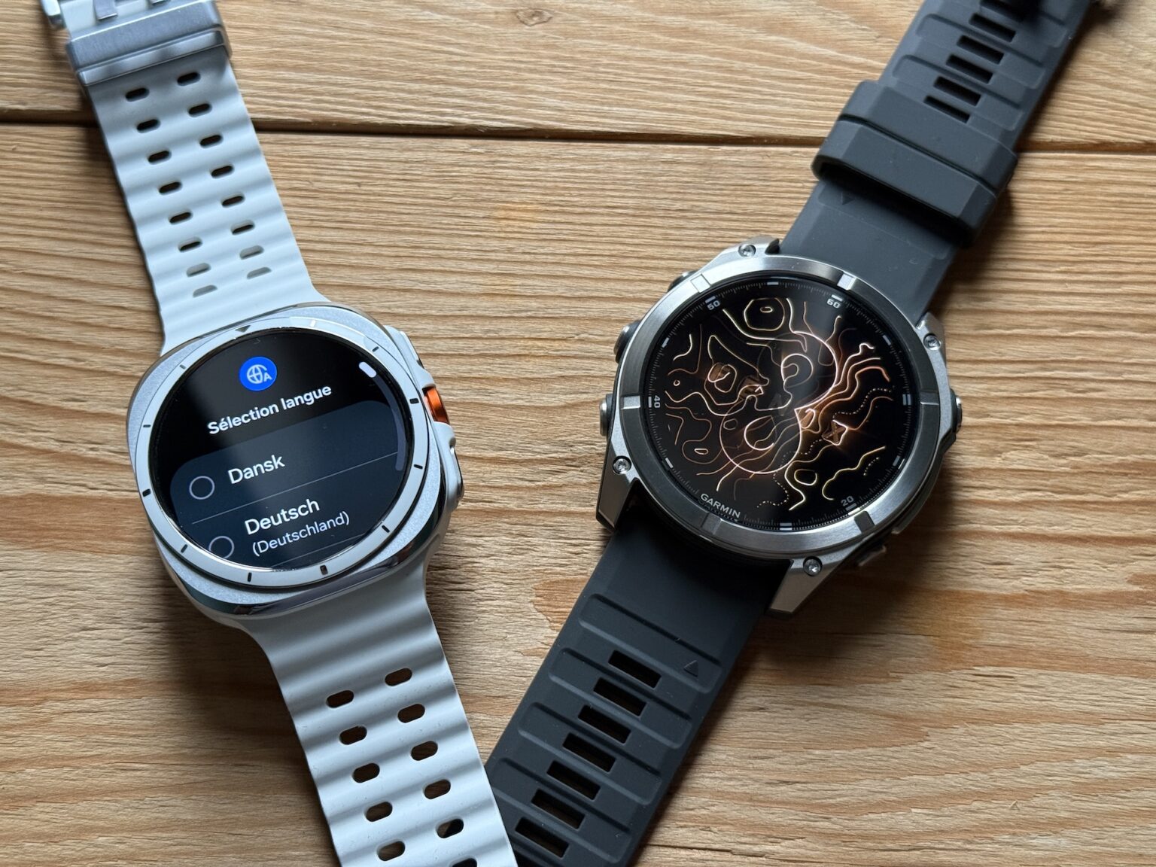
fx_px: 1603
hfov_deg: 39.7
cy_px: 434
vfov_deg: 30.3
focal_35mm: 48
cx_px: 578
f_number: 1.78
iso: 250
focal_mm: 6.76
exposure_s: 1/50
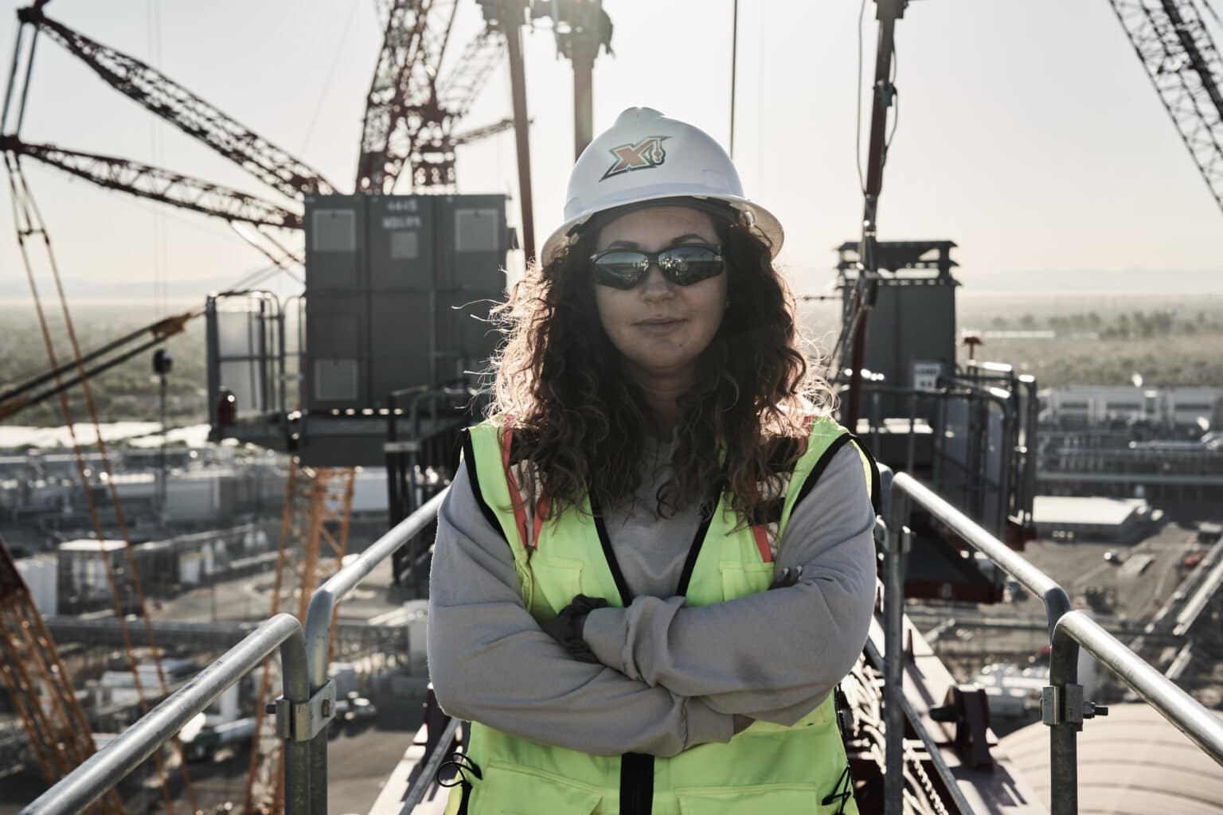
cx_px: 612
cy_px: 408
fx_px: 2242
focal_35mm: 66
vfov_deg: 20.6
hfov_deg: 30.5
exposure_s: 1/160
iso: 50
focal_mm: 66
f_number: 8
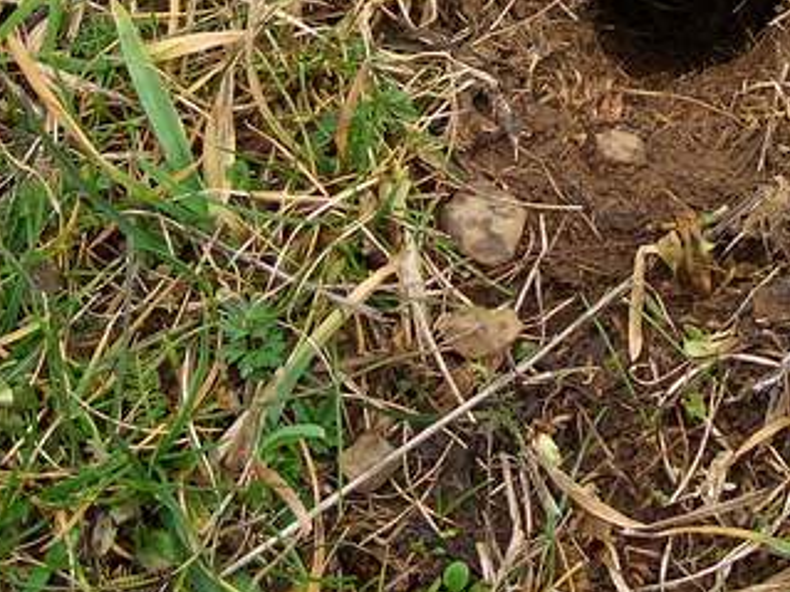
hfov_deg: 14.2
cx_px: 594
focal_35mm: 138
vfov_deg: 10.6
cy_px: -67
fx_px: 3148
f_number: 3
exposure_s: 1/200
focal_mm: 9.2
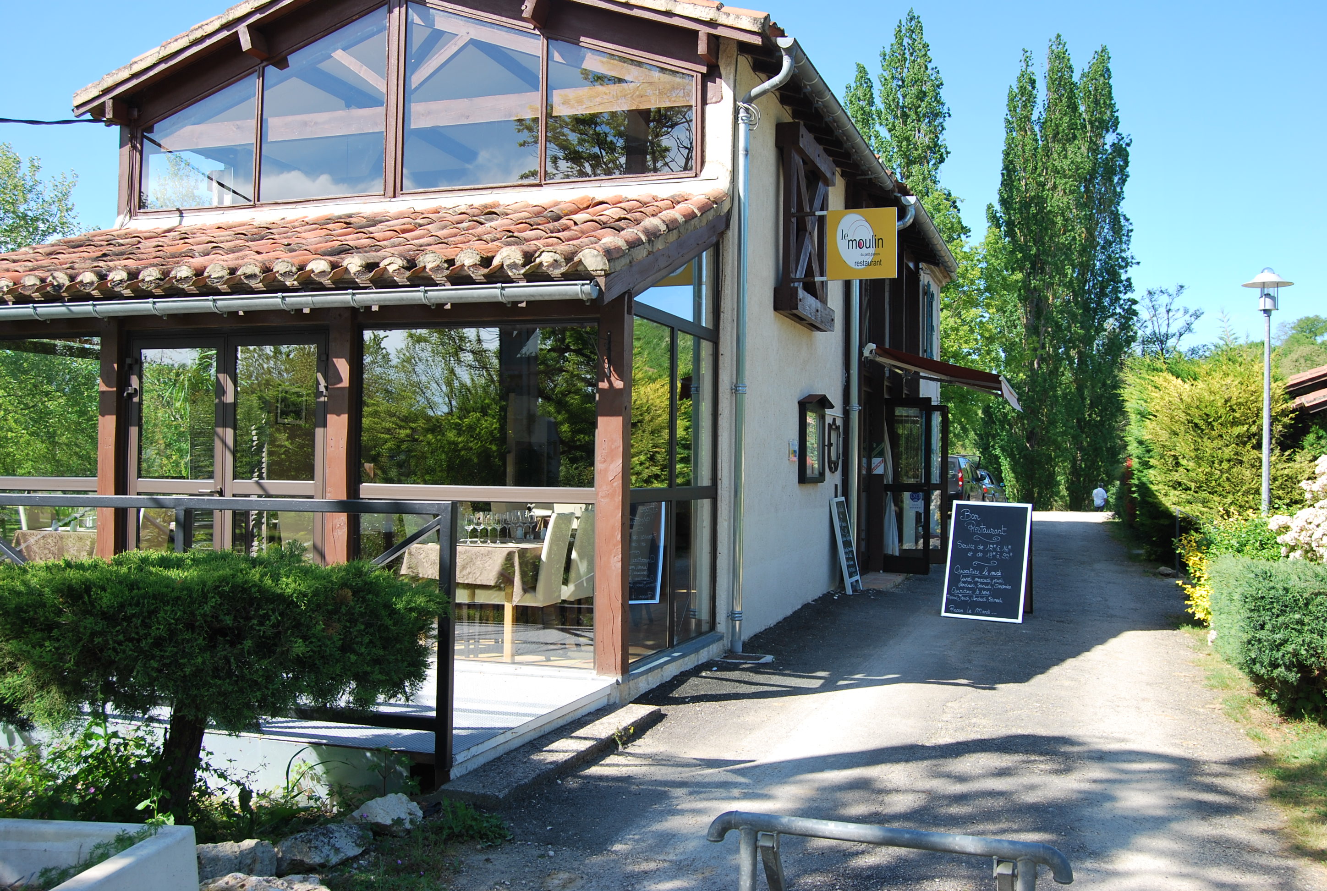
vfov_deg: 40.1
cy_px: 446
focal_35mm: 33
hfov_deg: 57.1
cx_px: 664
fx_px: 1219
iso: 100
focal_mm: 22
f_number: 6.3
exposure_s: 1/160
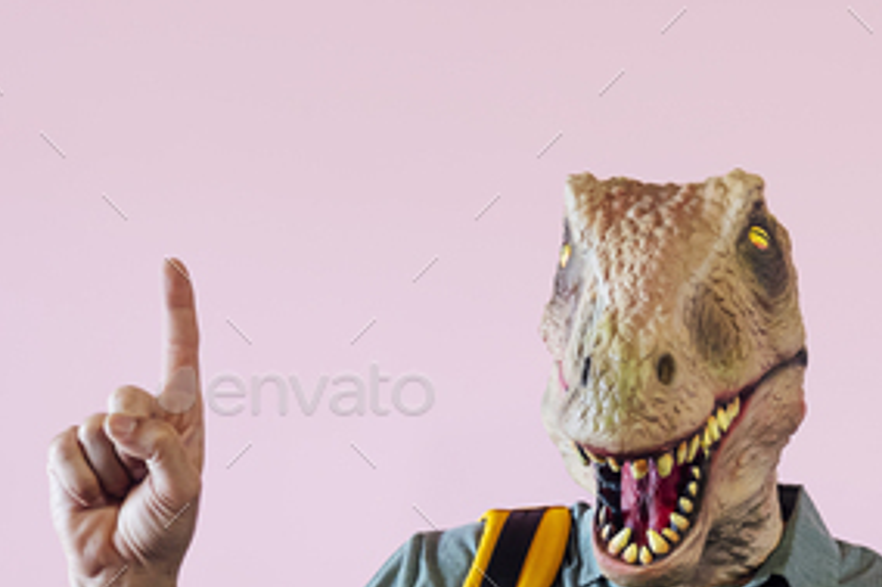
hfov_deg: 25.4
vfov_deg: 17.2
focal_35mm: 78
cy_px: 536
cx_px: 752
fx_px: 1911
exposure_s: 1/40
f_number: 4.5
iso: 640
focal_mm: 25
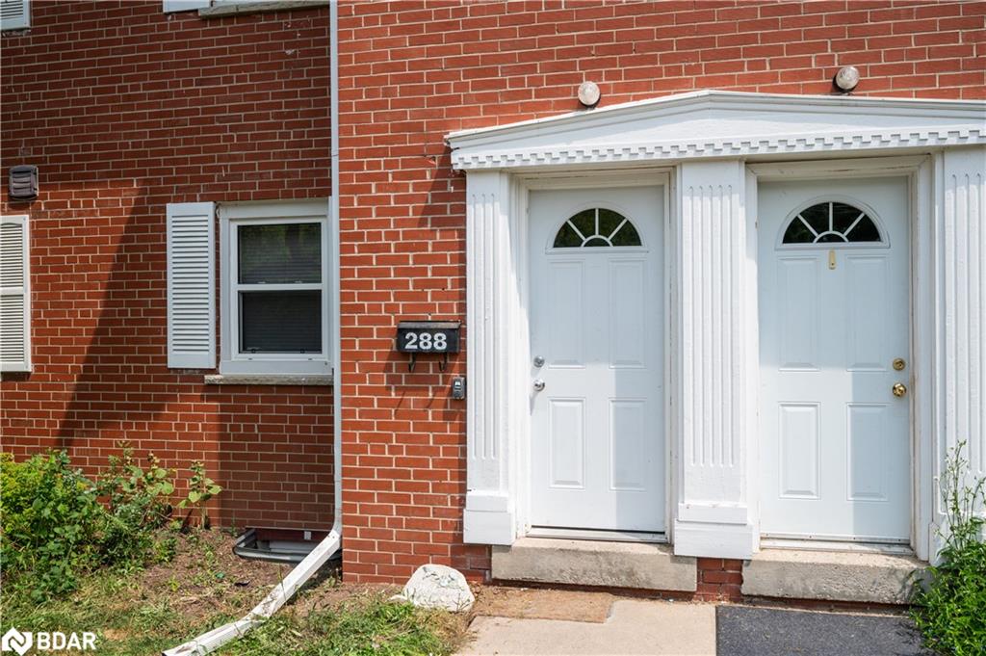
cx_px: 493
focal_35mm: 30
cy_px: 328
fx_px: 821
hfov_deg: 62.0
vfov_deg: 43.5
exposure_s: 1/1600
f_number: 8
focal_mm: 30
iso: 200
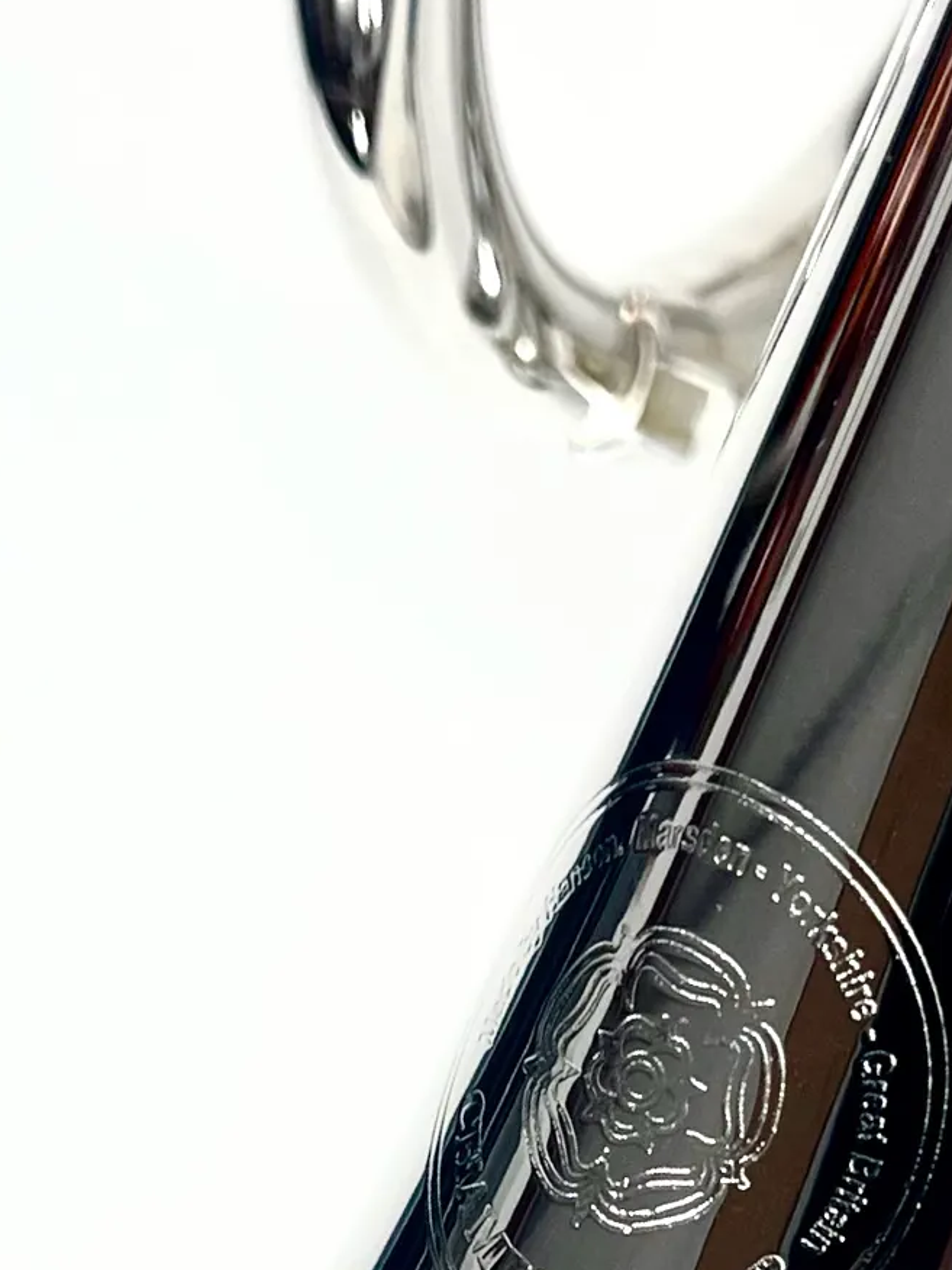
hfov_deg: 19.4
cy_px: 1416
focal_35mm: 76
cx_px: 540
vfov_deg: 23.9
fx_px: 2787
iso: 64
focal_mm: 5.1
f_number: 1.6
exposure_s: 1/100
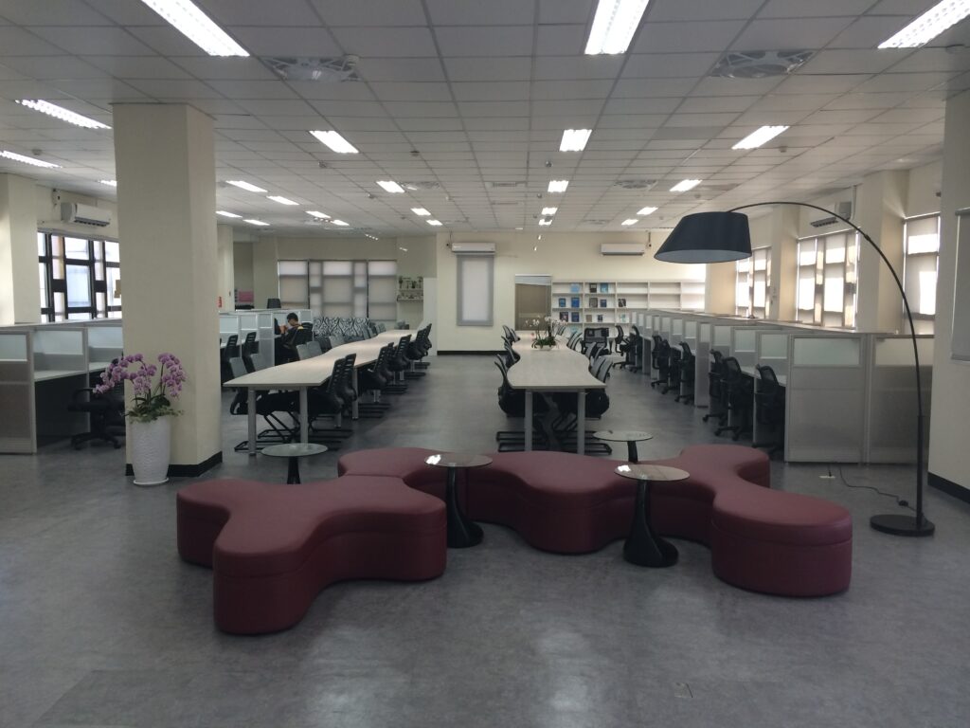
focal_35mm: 30
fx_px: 841
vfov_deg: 46.8
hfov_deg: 60.0
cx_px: 485
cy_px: 364
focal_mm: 4.12
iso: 50
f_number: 2.2
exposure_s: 1/40
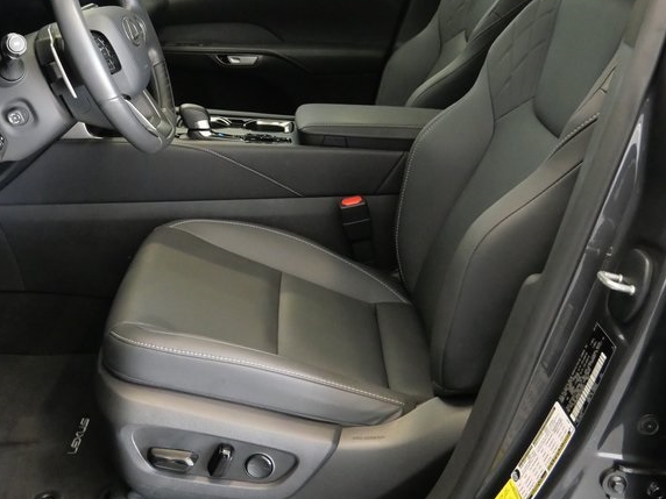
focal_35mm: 43
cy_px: 114
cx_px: 212
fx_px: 827
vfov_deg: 32.8
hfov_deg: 43.1
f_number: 3.5
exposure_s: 1/60
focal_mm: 12
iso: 3200
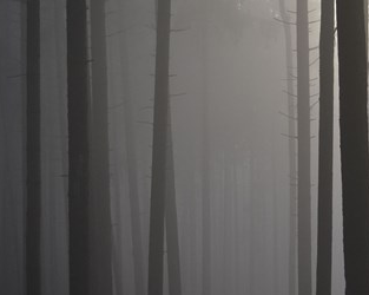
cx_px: 309
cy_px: 176
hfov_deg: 19.3
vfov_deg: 15.7
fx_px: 1070
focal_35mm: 98
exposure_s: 1/640
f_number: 5
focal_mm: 34
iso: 400
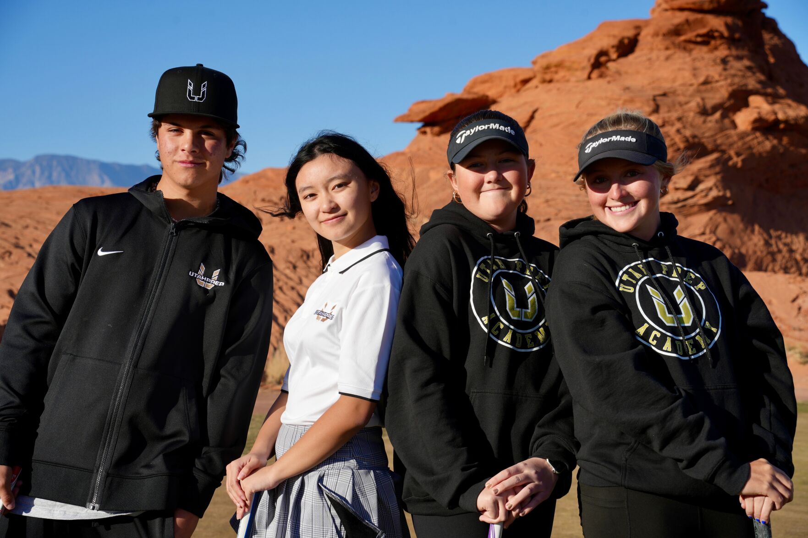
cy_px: 269
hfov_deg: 29.7
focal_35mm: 68
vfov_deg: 20.0
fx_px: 1526
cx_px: 404
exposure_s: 1/320
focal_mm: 68
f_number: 8
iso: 100
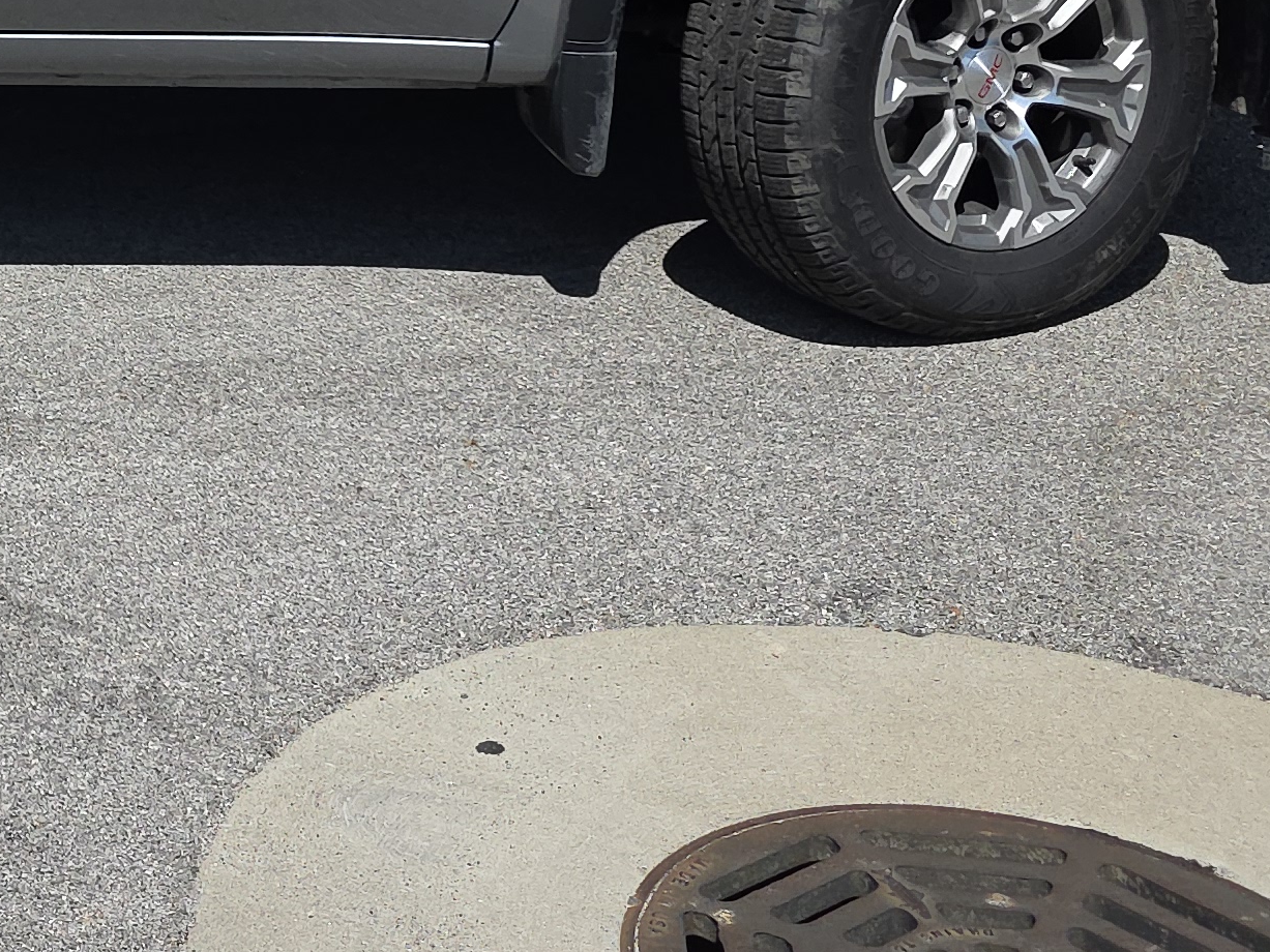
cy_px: -215
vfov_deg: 18.5
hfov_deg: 22.8
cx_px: -443
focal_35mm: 75
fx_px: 2751
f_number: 1.7
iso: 64
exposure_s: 1/7944
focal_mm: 6.3
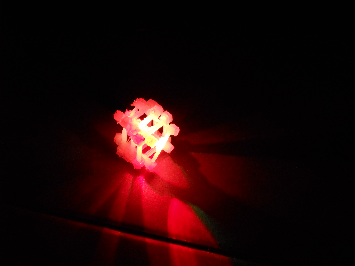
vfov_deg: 14.0
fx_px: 1087
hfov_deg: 18.5
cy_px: 133
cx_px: 178
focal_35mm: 106
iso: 400
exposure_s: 1/10
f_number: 5.3
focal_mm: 17.48
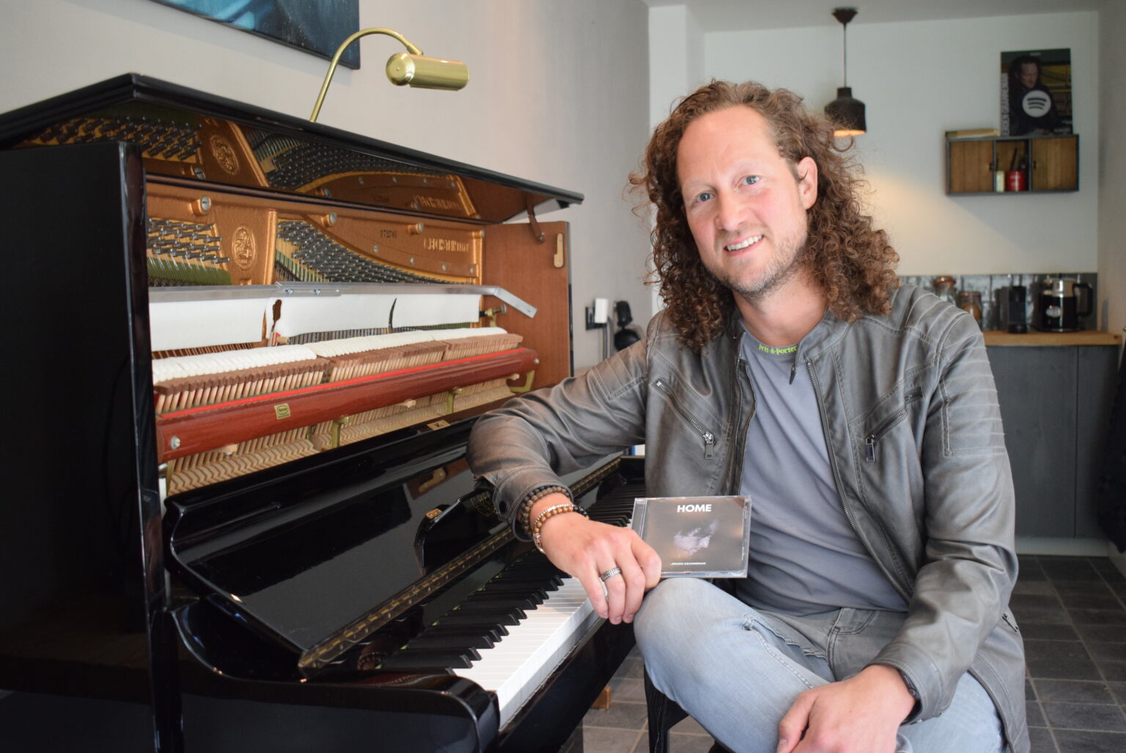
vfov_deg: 34.3
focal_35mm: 39
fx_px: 1221
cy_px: 376
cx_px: 563
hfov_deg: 49.5
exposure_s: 1/60
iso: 1600
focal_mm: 26
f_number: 4
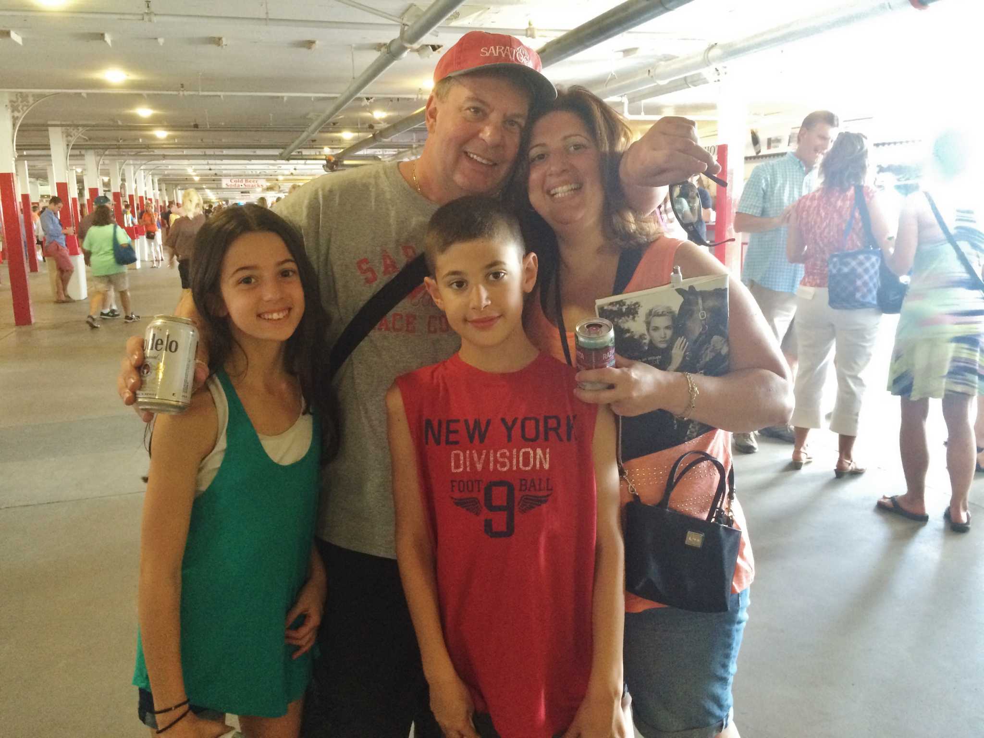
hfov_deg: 61.7
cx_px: 492
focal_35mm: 29
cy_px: 369
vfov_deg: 48.2
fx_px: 824
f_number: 2.2
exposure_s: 1/24
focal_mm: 4.15
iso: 250
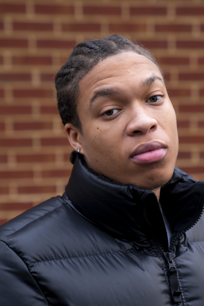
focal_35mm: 97
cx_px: 118
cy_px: 180
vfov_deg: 21.0
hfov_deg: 14.1
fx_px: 824
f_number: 3.5
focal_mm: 70
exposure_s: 1/200
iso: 640
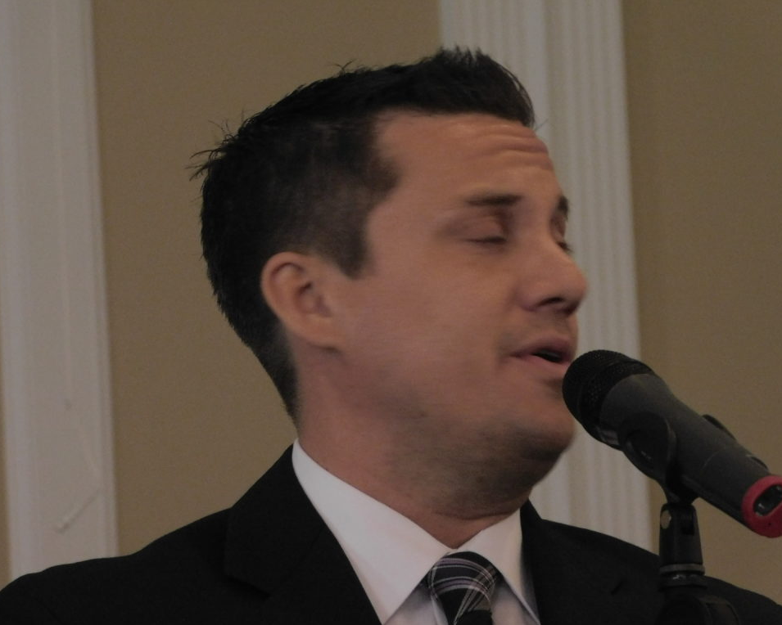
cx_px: 398
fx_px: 8934
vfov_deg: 4.0
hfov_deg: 5.0
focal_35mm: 386
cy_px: 313
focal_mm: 65.4
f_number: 5.8
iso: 800
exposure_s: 1/40
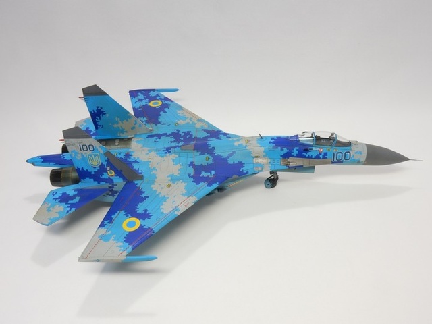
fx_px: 449
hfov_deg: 51.4
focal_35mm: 36
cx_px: 216
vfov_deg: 39.7
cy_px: 162
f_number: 7.1
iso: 125
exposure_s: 1/13
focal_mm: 6.4
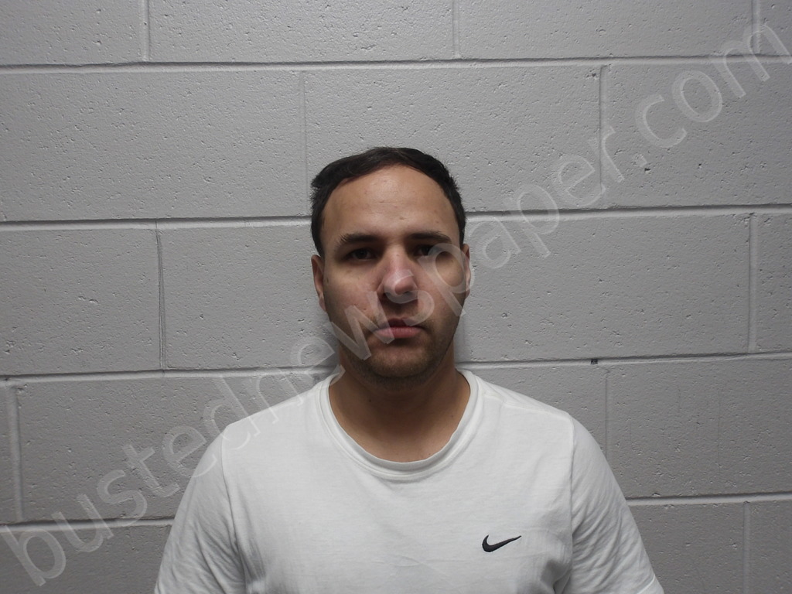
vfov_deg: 51.4
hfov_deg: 65.3
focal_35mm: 27
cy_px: 297
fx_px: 618
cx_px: 396
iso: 185
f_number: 3
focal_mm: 4.9
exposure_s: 1/60
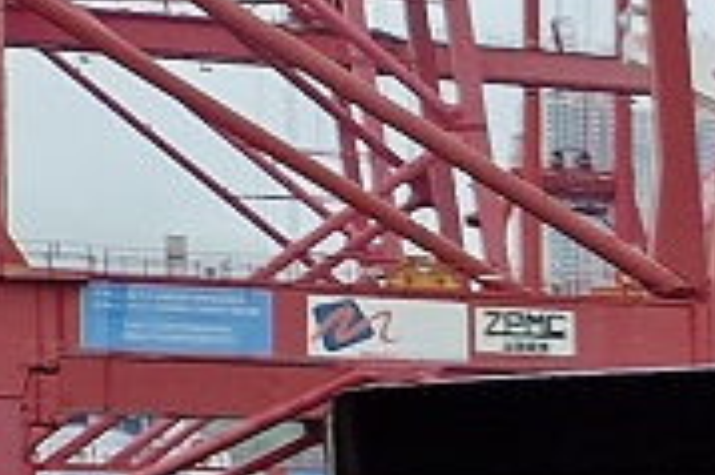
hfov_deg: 8.0
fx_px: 3711
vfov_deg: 7.2
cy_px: 738
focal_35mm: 187
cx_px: 2644
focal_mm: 5.4
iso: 50
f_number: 1.8
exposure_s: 1/444
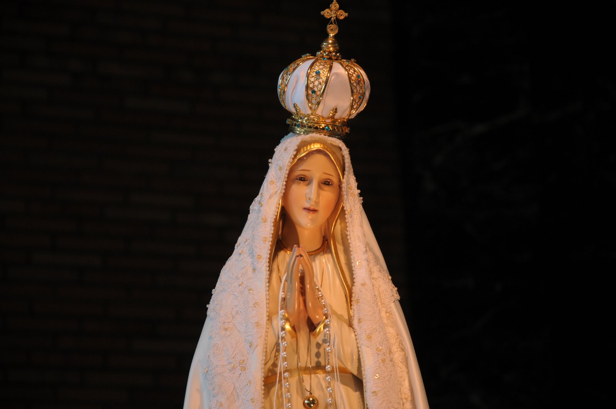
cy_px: 204
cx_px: 308
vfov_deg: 8.7
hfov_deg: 13.1
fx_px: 2692
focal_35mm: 158
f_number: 5.6
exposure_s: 1/125
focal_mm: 105
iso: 400
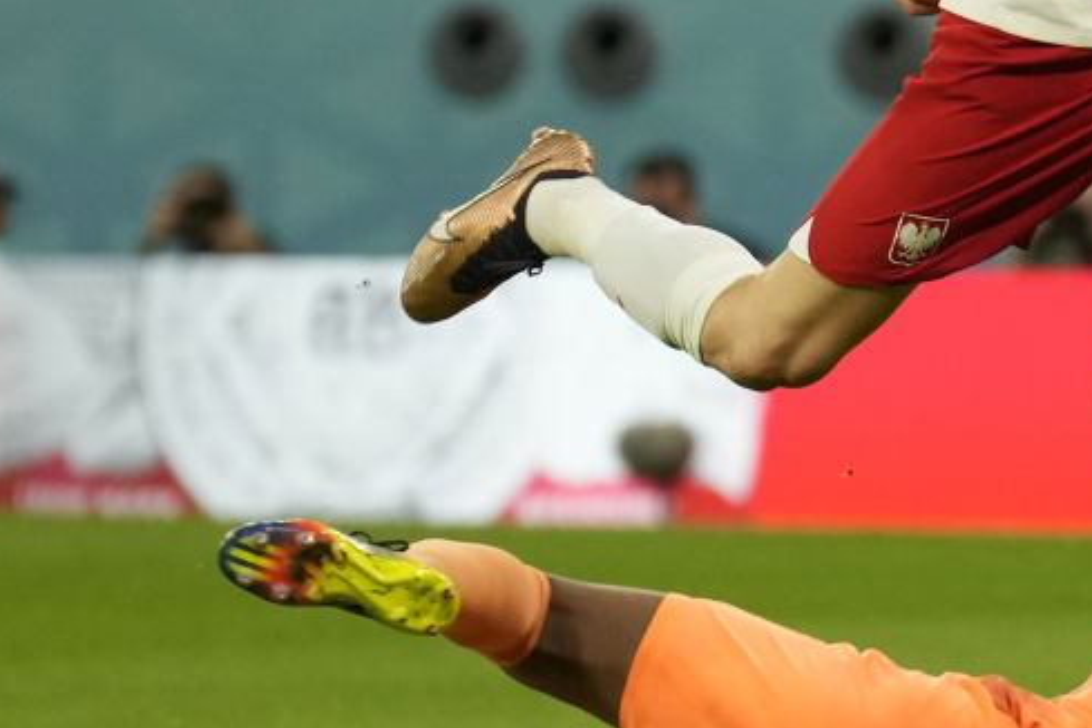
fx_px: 23082
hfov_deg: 2.7
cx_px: 1150
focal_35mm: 761
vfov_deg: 1.8
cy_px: 78
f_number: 3.5
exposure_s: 1/1250
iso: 1250
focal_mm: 200
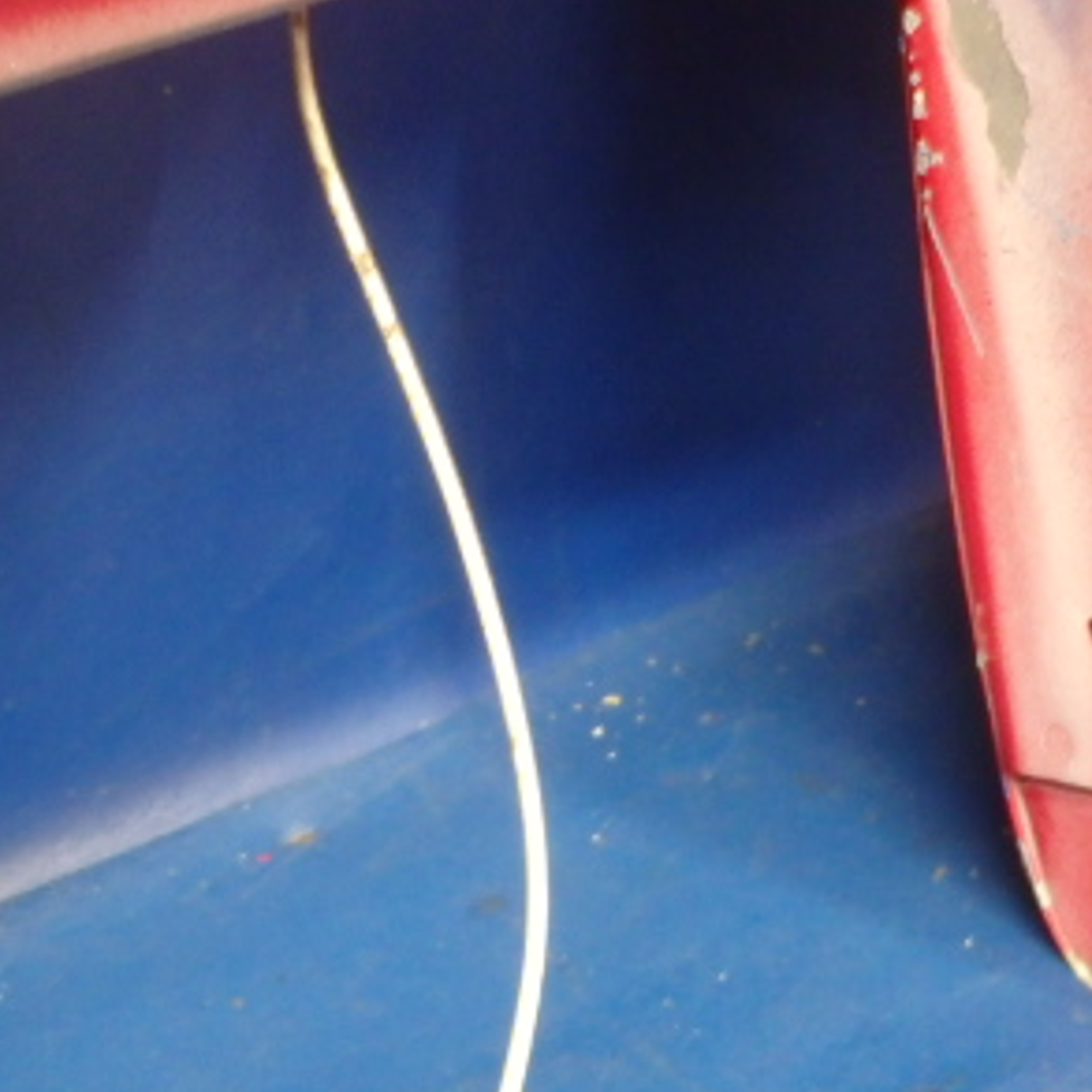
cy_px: 451
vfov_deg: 31.6
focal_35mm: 54
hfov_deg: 31.2
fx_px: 1927
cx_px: 794
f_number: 3.9
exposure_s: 1/15
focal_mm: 5
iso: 800
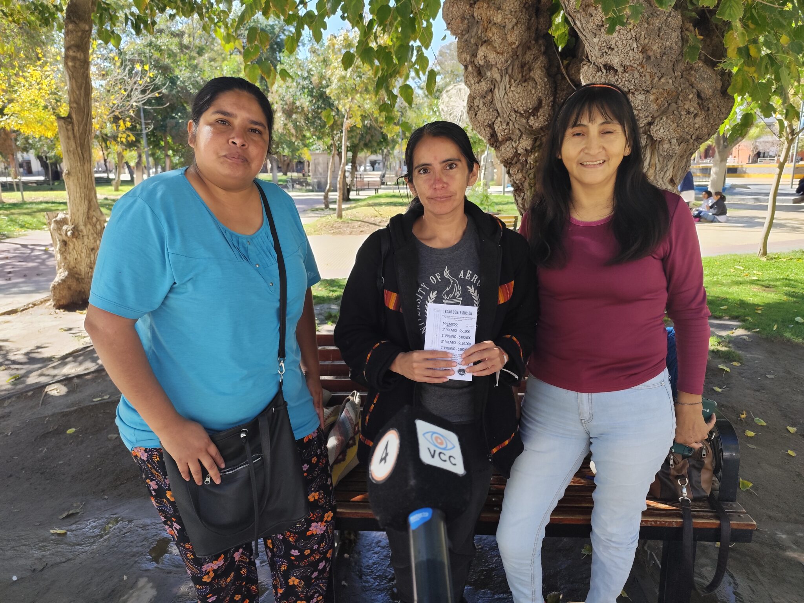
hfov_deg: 73.9
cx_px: 402
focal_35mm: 23
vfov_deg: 58.9
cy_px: 302
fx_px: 534
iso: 50
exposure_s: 1/205
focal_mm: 6.19
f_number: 1.65
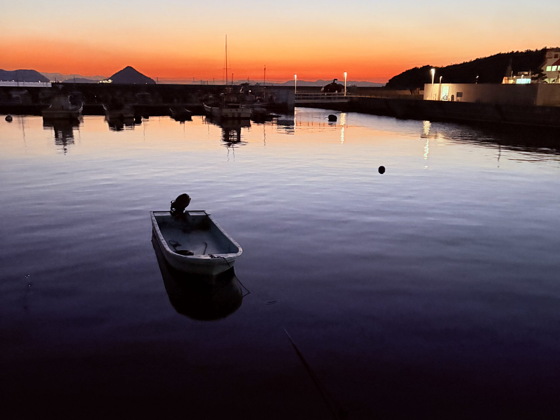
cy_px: 210
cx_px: 280
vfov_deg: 53.1
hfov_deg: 67.3
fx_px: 421
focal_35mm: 26
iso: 1000
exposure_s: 1/30
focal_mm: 5.96
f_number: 1.6
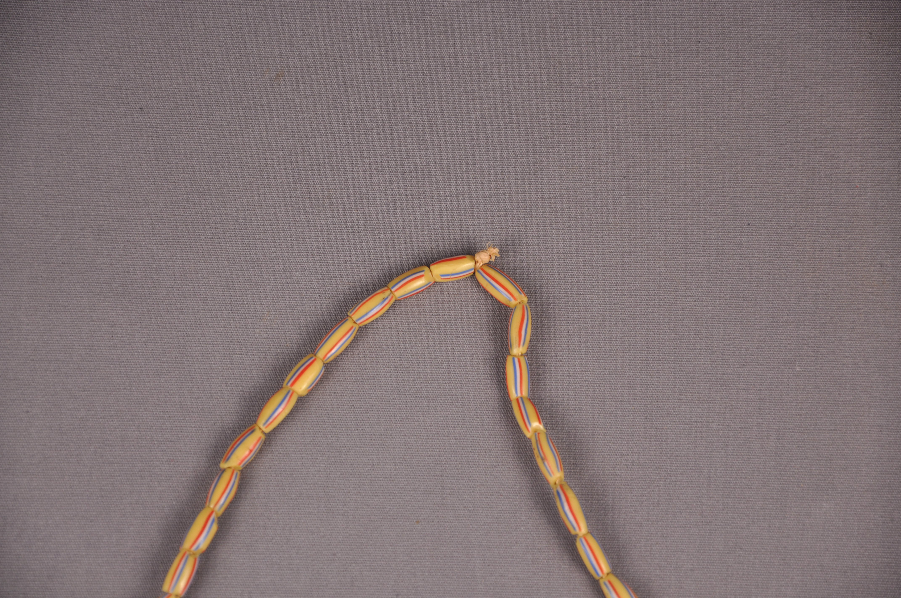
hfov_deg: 13.1
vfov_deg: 8.7
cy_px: 299
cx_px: 450
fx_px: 3937
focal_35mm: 158
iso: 250
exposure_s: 1/60
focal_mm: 105
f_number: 6.3
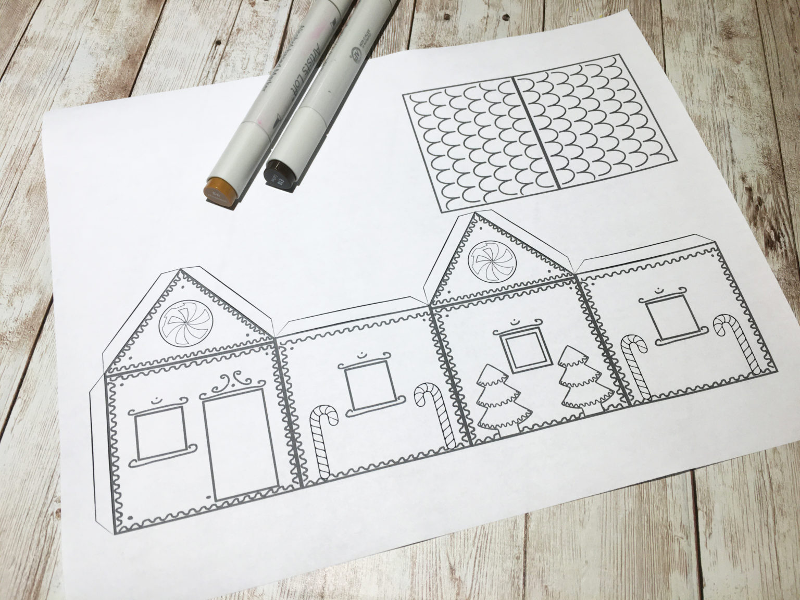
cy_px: 300
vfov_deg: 48.2
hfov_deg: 61.7
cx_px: 400
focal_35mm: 29
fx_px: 670
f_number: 2.2
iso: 40
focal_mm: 4.15
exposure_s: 1/120
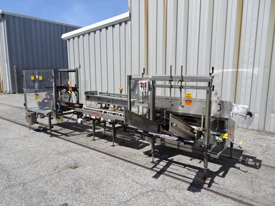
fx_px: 191
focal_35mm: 24
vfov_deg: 56.8
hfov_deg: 71.6
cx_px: 138
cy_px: 103
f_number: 3.5
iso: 80
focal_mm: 4.1
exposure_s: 1/800
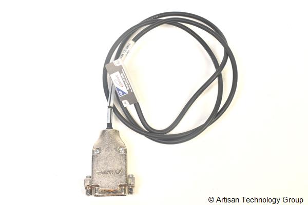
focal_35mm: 46
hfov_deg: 42.3
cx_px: 154
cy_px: 102
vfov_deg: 28.9
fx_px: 398
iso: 200
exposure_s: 1/200
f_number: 13
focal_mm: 31
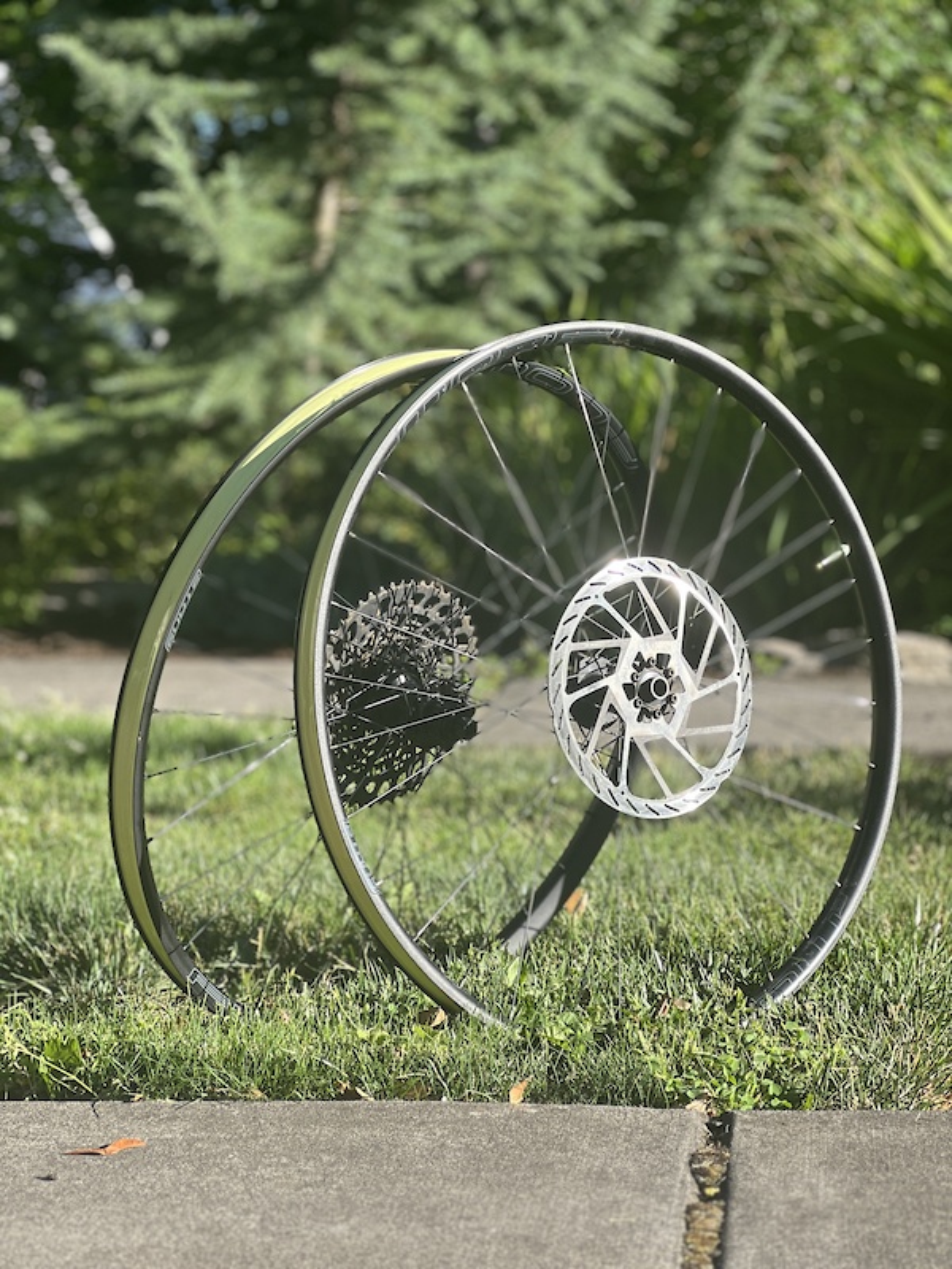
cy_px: 634
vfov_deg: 25.3
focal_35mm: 77
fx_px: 2824
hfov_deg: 19.1
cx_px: 476
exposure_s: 1/204
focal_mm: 9
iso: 25
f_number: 2.8
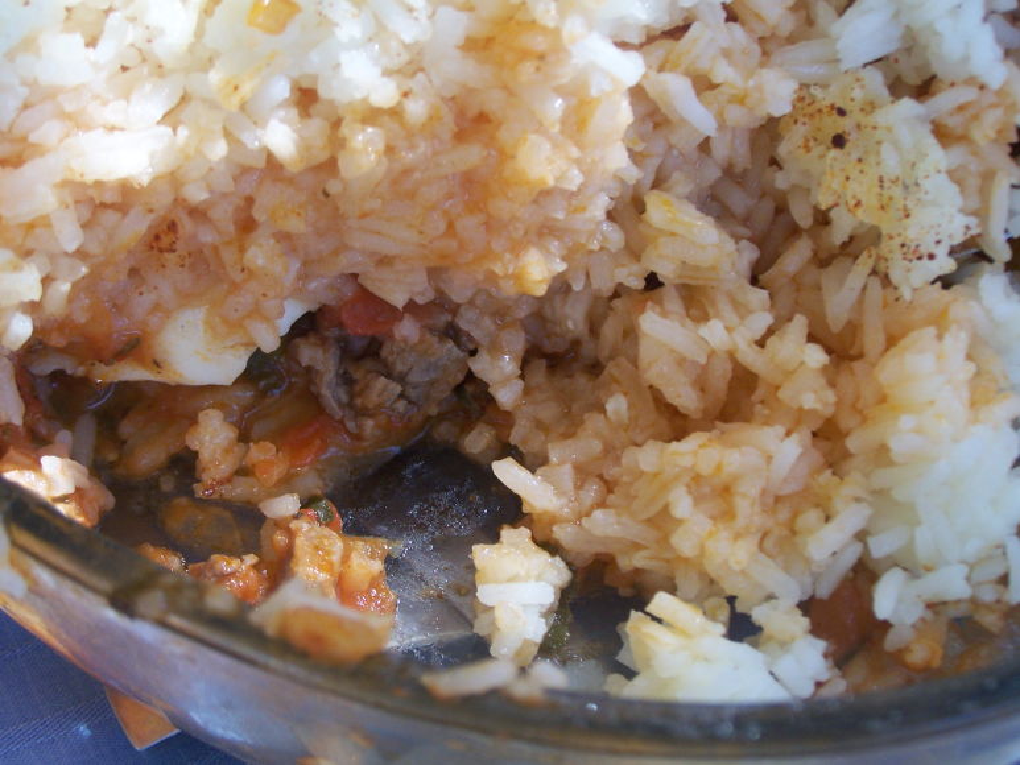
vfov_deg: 21.9
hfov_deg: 29.0
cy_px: 382
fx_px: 1975
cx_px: 510
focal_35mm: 67
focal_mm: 11.1
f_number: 3.2
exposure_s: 1/100
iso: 140
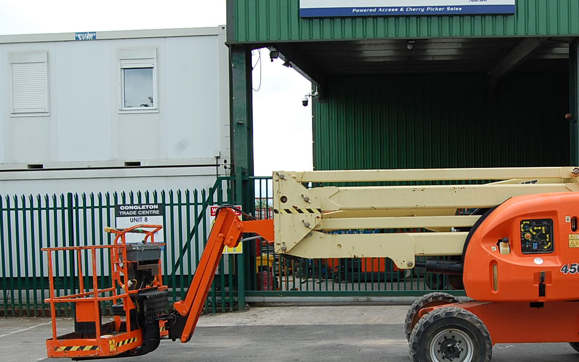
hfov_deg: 41.7
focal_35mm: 48
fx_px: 752
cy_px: 259
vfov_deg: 26.8
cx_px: 372
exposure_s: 1/200
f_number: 7.1
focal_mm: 23
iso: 200
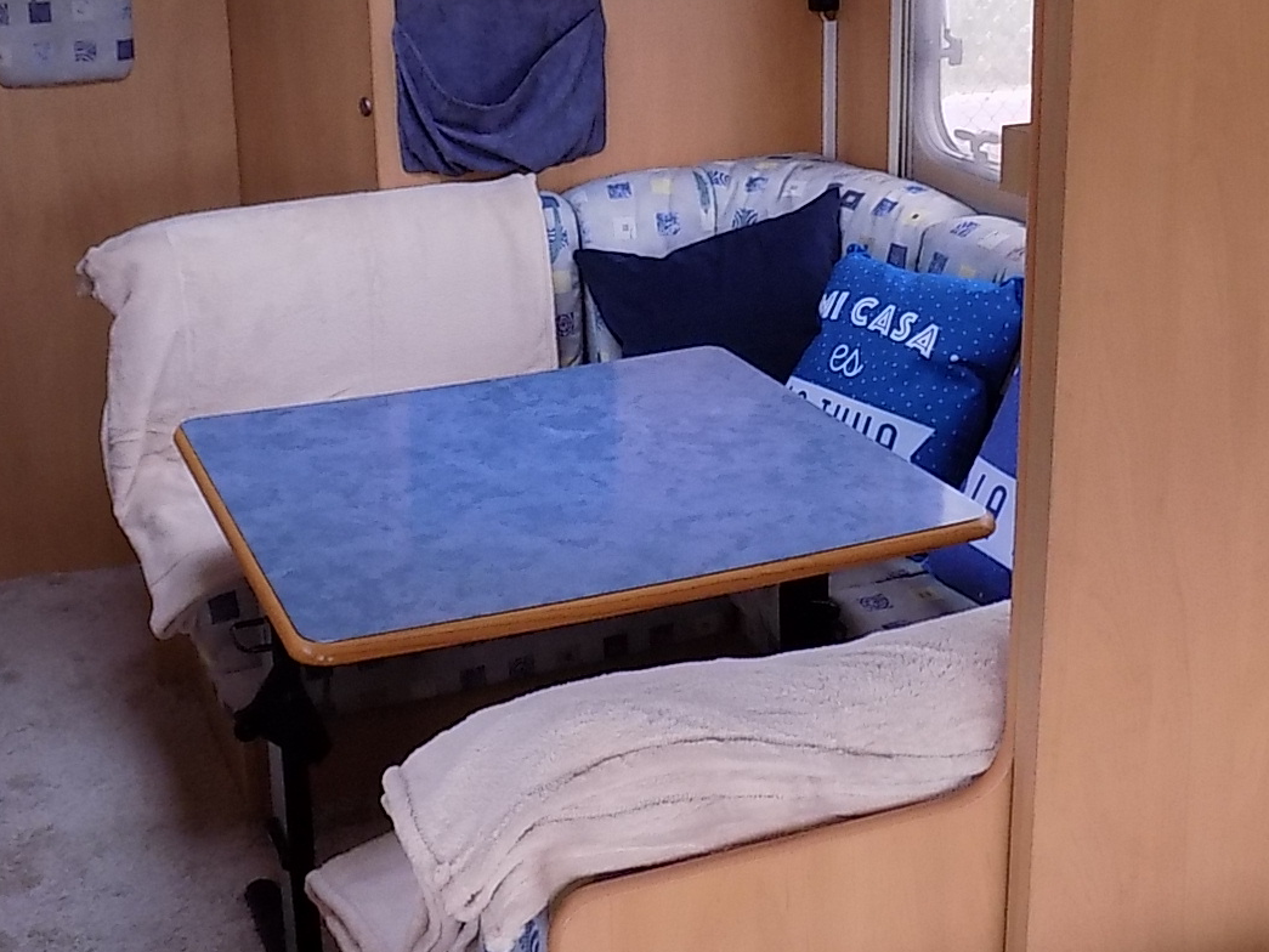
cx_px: 580
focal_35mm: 50
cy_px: 324
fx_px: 1833
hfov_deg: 38.2
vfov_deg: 28.9
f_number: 3.1
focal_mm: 4
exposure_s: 1/100
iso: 200
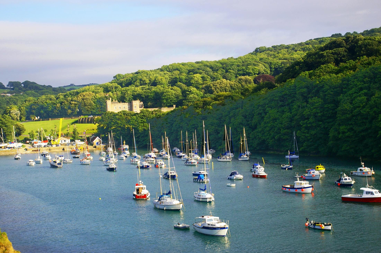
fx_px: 634
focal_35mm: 60
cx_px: 190
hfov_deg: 33.4
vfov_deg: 22.6
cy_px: 126
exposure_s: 1/125
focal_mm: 40
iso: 200
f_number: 6.7
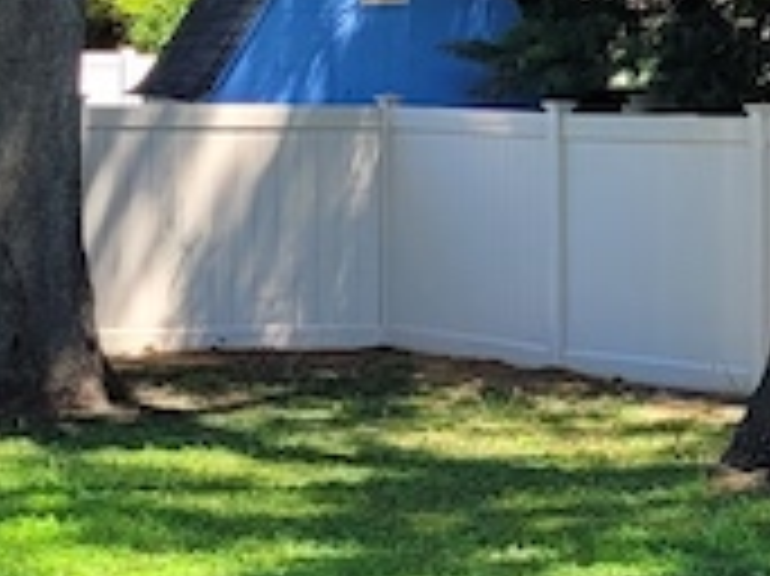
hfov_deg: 11.9
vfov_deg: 9.4
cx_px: 1225
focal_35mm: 157
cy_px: 117
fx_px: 3490
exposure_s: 1/544
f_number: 1.8
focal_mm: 5.4
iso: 40
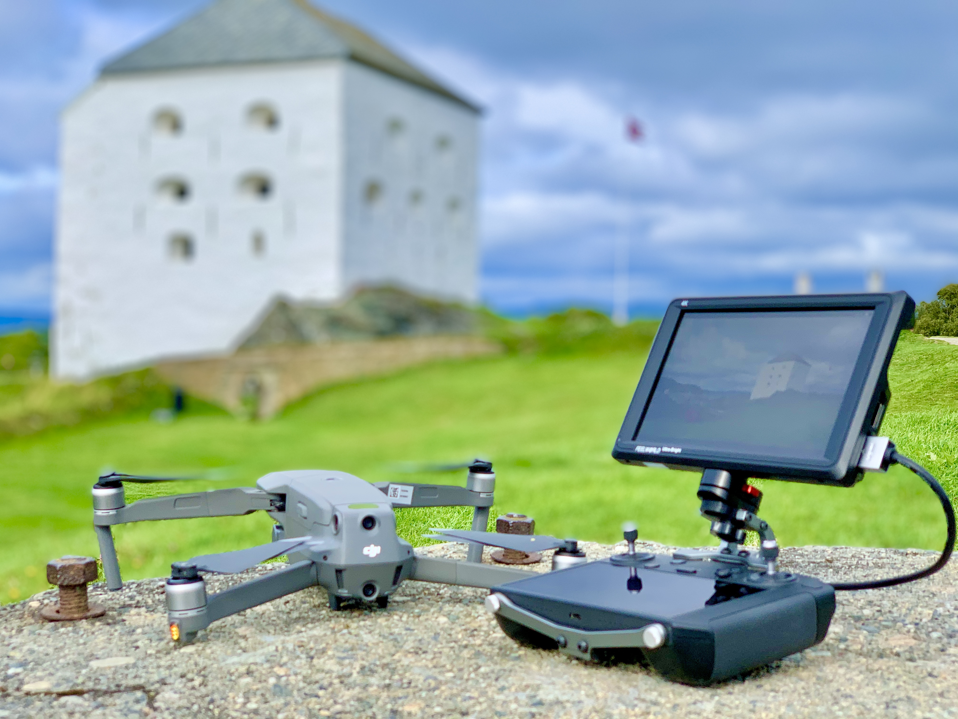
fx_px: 1439
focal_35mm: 52
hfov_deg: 36.8
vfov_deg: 28.0
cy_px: 360
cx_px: 479
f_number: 2.4
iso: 16
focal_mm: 6
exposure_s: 1/1142
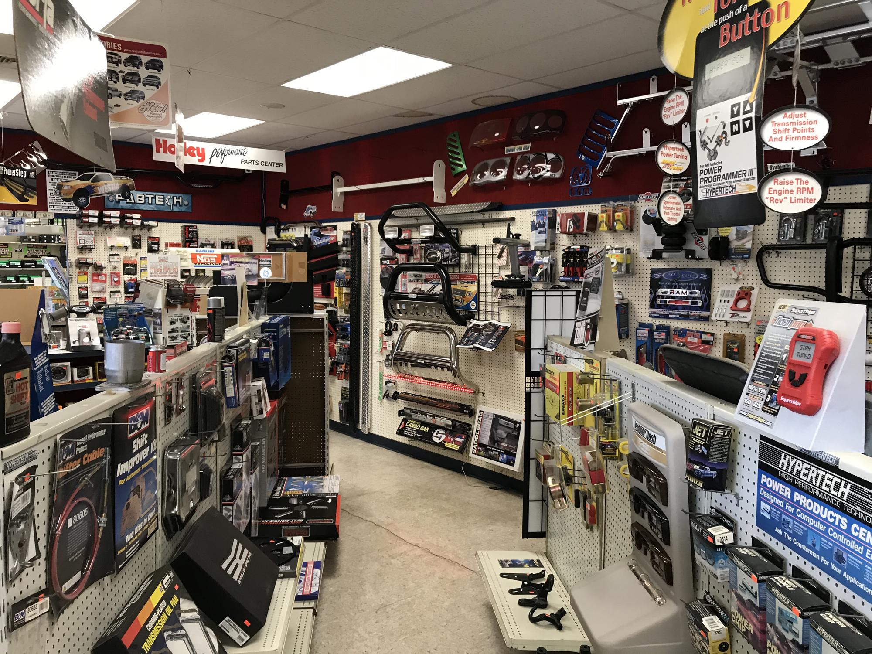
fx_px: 705
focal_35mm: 28
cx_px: 436
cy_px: 327
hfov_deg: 63.4
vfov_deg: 49.7
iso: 40
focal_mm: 3.99
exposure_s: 1/20
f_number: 1.8
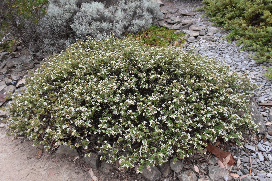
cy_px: 90
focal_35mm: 33
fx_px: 249
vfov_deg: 40.0
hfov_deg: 57.2
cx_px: 136
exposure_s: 1/200
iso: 800
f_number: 7.1
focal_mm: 22
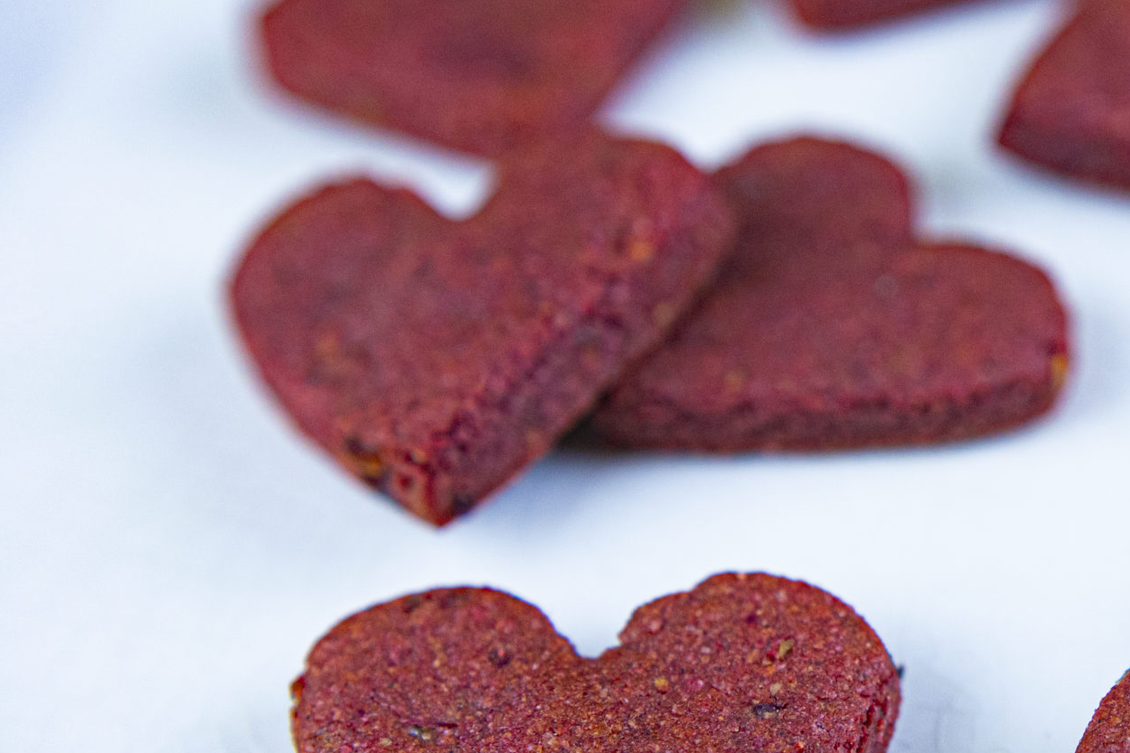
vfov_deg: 17.2
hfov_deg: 24.9
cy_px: 513
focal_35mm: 79
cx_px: 1019
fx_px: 2480
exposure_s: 1/1000
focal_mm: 26
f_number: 2.2
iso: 250
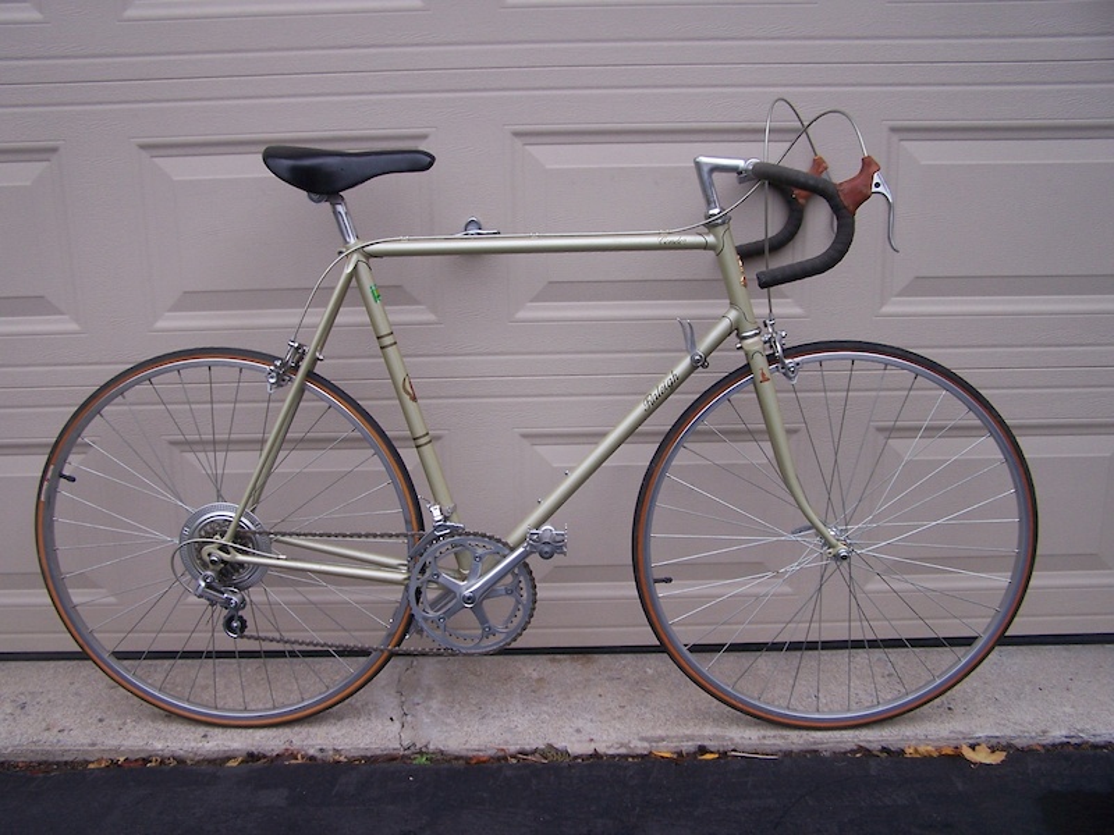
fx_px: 1223
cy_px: 418
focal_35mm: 38
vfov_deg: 37.7
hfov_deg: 49.0
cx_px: 557
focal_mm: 6.3
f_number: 2.8
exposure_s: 1/60
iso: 80
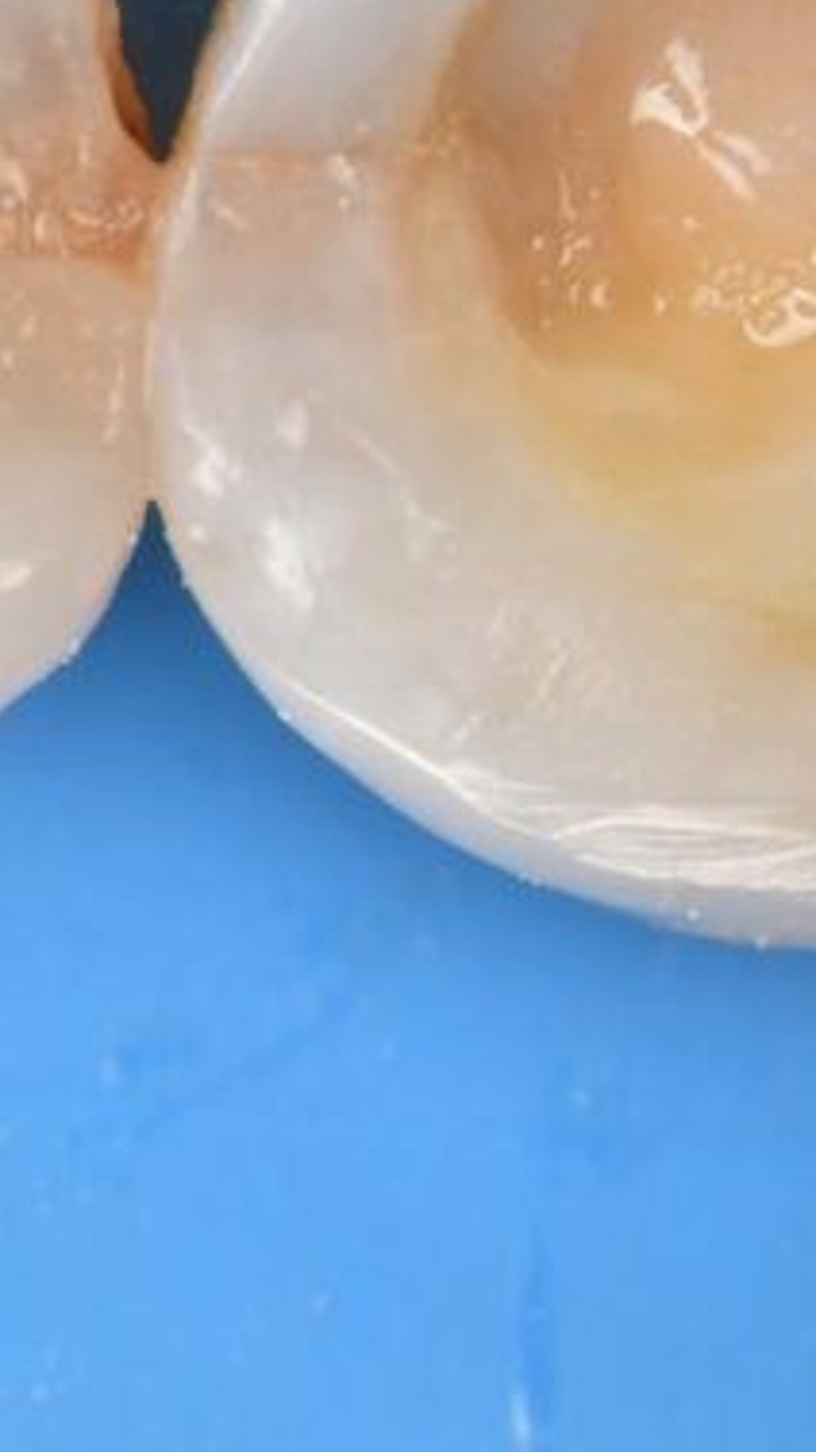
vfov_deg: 4.8
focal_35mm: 446
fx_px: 17160
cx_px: 985
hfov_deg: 2.7
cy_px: 273
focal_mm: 105
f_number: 32
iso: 200
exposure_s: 1/200
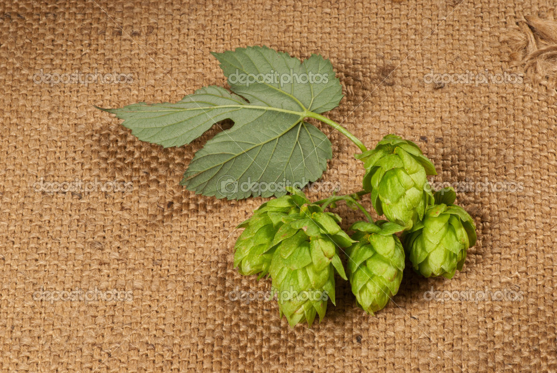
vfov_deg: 8.7
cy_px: 186
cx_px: 278
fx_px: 2440
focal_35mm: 158
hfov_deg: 13.0
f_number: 25
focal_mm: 105
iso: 100
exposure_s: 1/250
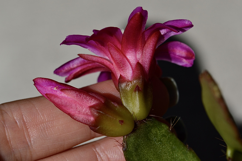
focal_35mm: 158
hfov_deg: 13.1
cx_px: 121
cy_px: 80
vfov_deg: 8.7
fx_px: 1058
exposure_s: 1/1250
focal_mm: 105
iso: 100
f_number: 11
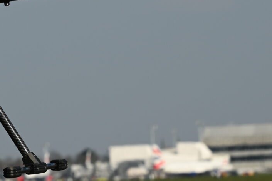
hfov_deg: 3.4
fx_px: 4516
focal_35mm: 598
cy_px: 16
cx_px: -74
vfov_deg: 2.3
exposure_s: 1/200
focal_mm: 165
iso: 100
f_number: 13
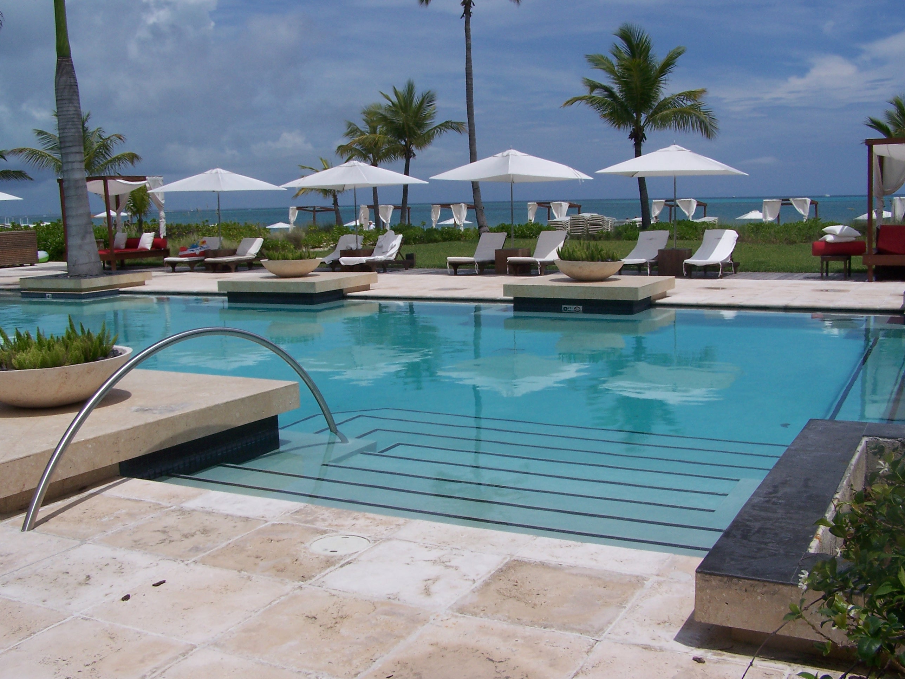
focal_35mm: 38
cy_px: 340
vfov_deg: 37.7
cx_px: 452
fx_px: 993
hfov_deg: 49.0
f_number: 5.6
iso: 80
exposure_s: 1/1500
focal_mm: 6.3
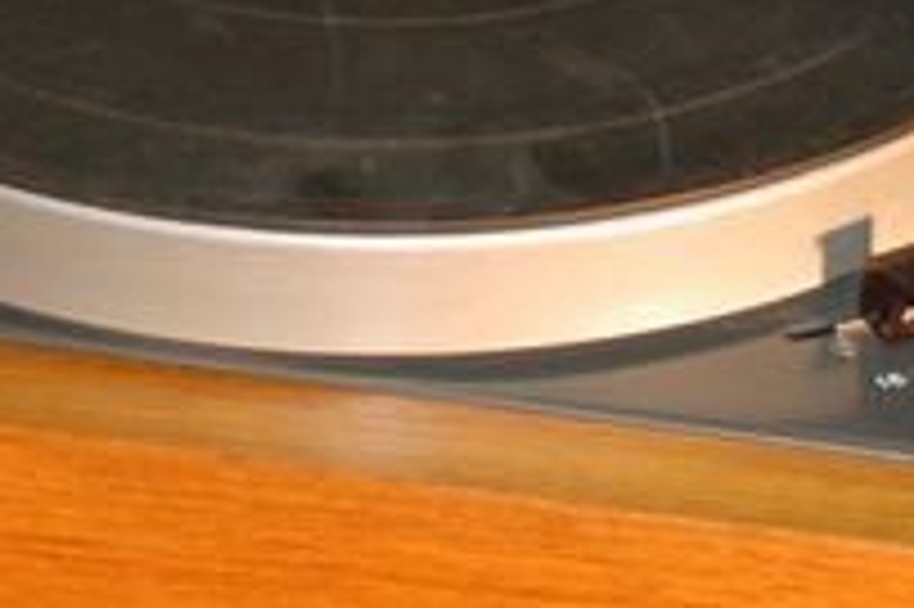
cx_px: 522
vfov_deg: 4.5
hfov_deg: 6.8
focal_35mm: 302
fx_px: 7661
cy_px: 155
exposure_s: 1/60
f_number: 5.6
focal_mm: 68
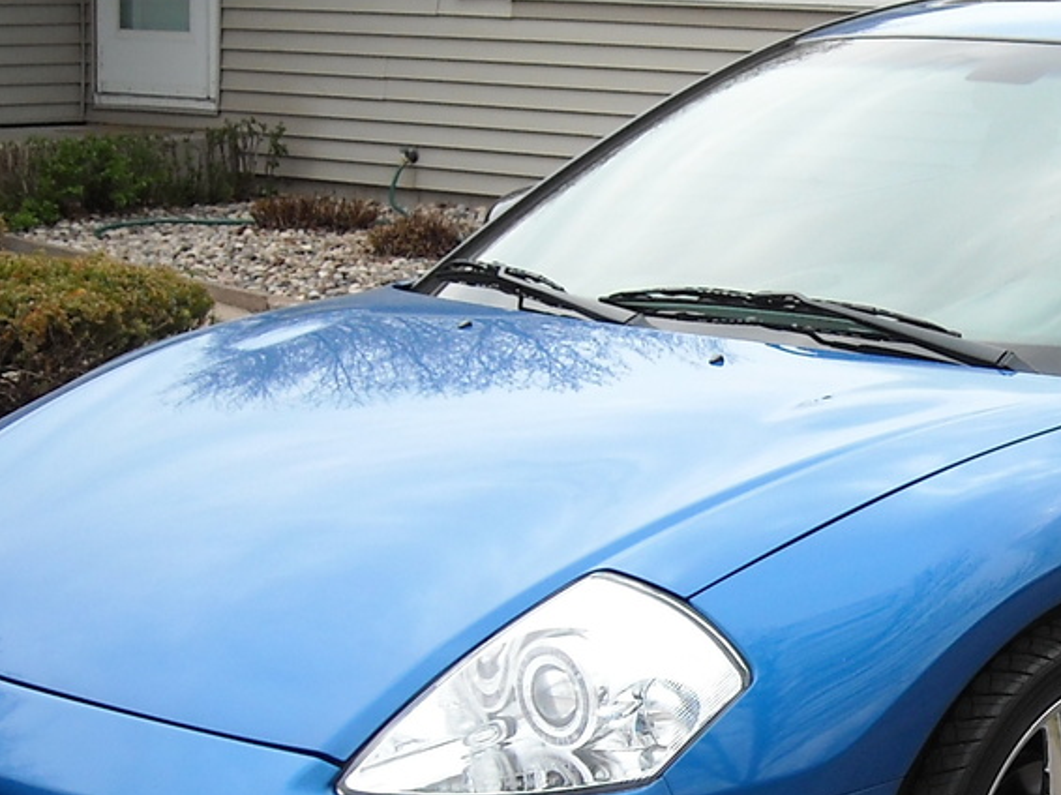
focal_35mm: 99
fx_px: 3033
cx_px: 975
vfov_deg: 14.8
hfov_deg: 19.4
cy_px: 638
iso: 64
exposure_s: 1/458
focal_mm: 5.7
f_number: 2.8
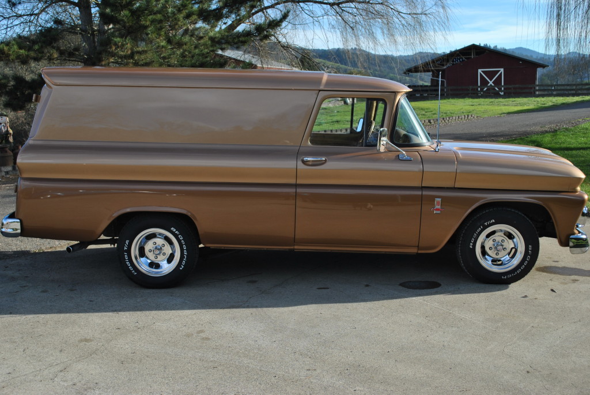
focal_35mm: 45
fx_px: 738
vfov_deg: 29.9
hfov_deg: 43.6
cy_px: 198
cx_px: 295
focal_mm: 30
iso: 100
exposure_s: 1/200
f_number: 7.1
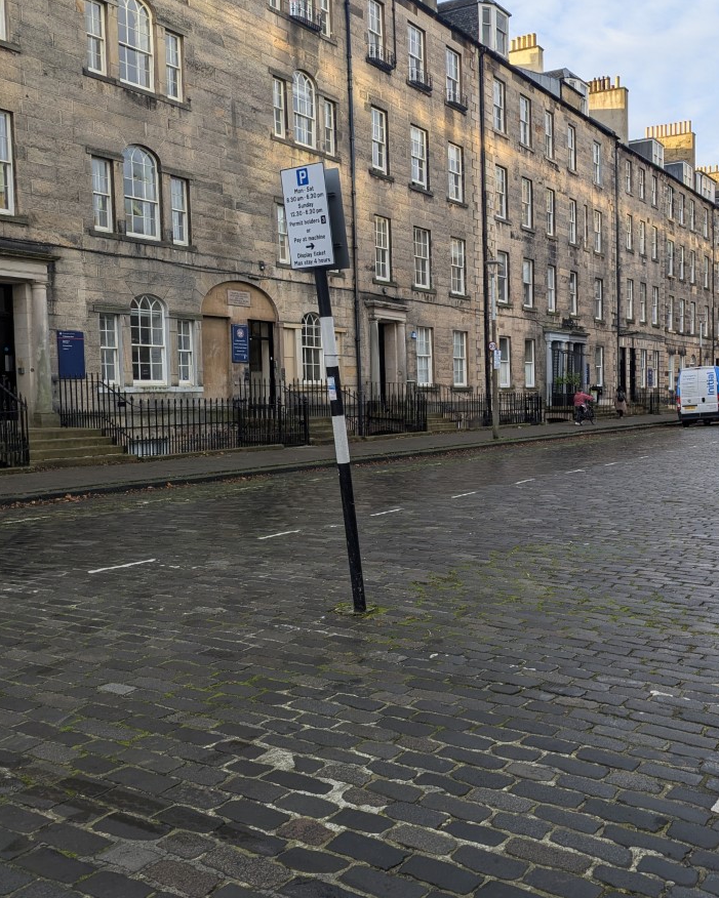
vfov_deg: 55.7
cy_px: 441
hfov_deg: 44.3
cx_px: 541
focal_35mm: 32
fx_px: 851
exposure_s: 1/267
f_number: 1.85
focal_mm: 6.81
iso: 46
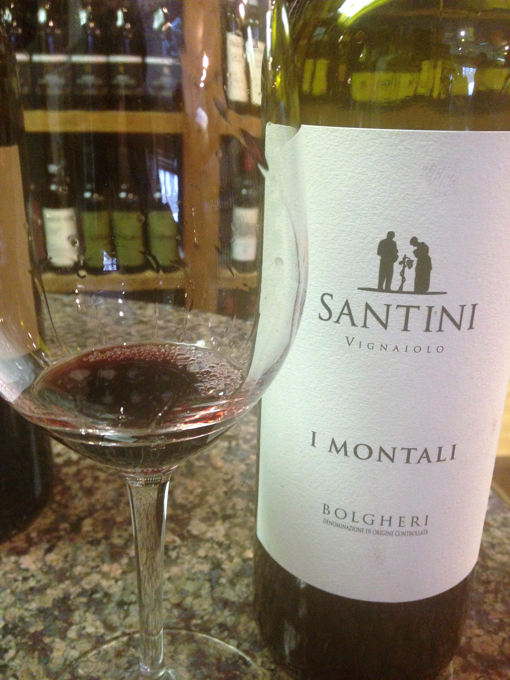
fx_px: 648
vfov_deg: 55.4
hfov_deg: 42.9
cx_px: 255
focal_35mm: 33
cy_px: 340
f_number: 2.4
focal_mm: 4.12
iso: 250
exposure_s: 1/20
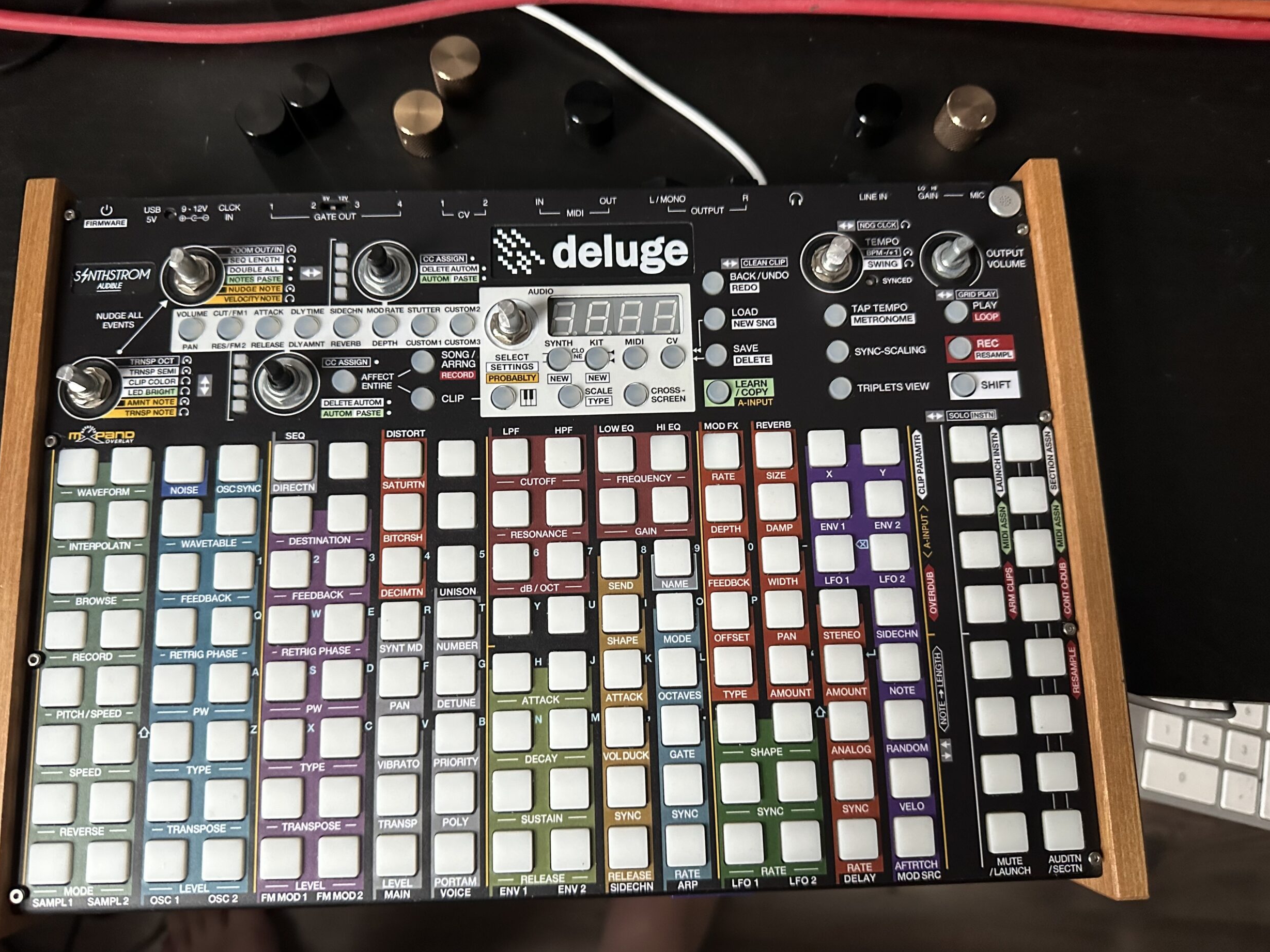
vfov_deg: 54.9
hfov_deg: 69.4
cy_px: 494
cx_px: 610
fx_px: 917
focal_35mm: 25
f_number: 1.78
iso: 640
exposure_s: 1/60
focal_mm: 6.86
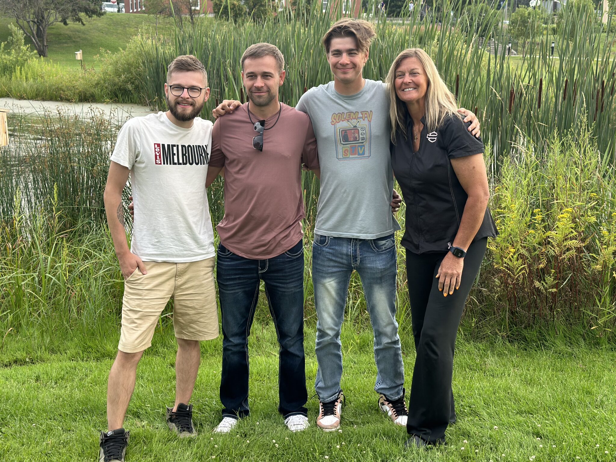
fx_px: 854
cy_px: 231
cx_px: 308
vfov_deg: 30.3
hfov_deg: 39.7
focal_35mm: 48
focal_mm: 6.86
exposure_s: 1/245
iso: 80
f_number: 1.78
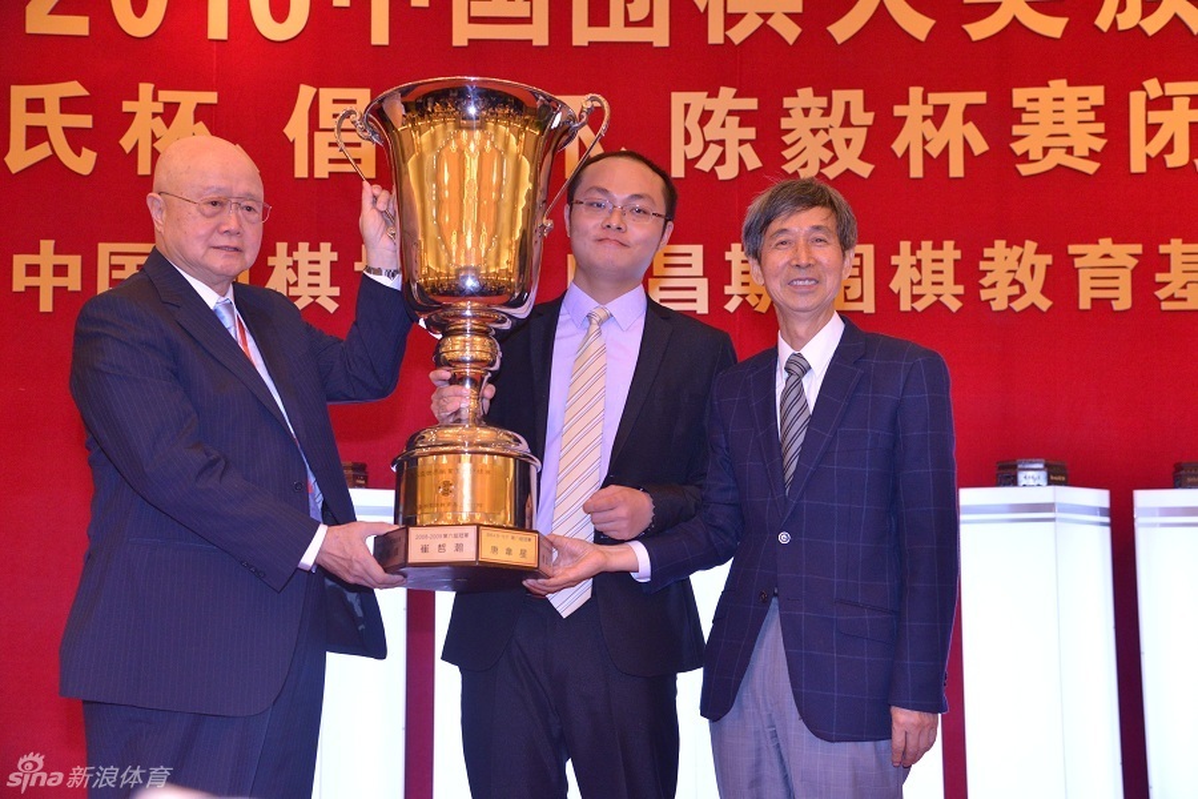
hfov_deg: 39.6
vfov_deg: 27.0
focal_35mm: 50
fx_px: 1664
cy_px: 400
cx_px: 599
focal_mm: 50
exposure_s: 1/200
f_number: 5
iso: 2500
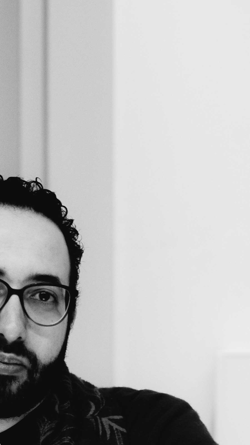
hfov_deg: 5.2
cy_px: 515
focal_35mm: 231
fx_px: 2723
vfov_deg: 9.2
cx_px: -5
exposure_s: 1/100
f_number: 1.8
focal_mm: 45
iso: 1000
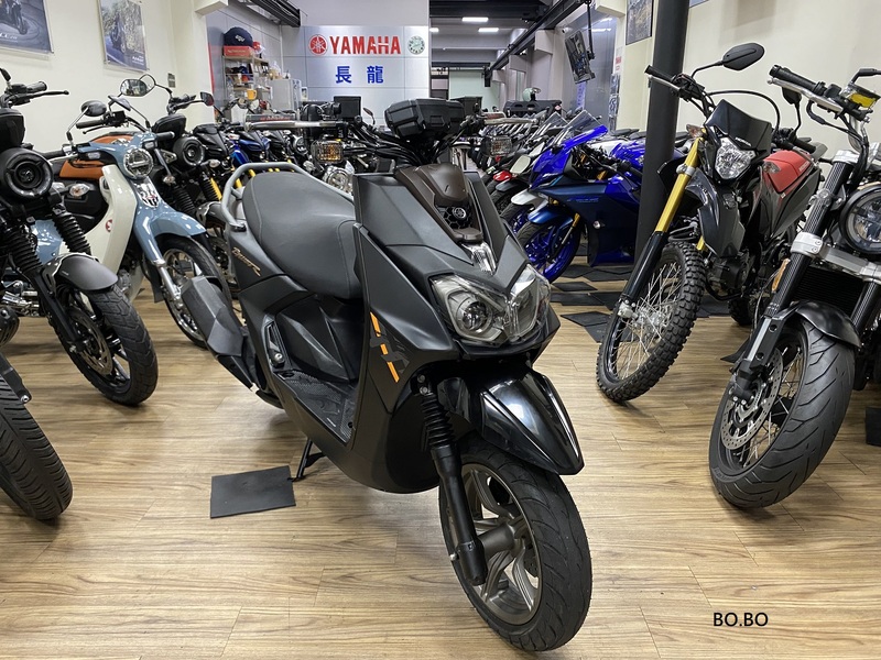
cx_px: 440
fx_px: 662
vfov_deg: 53.1
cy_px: 330
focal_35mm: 26
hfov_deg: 67.3
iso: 320
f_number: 1.8
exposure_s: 1/60
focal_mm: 4.25
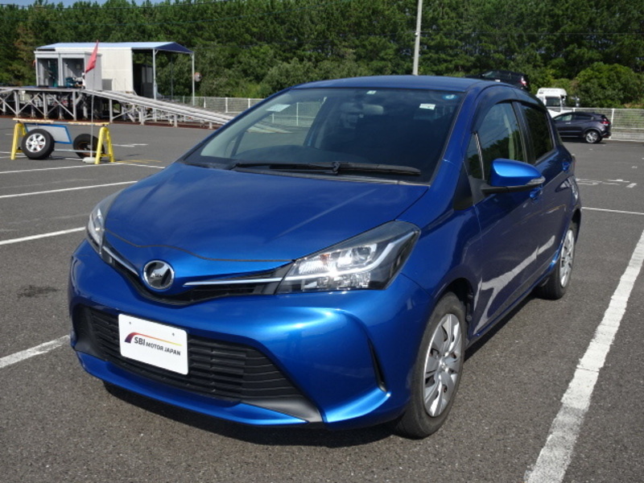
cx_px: 322
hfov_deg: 54.0
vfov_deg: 41.8
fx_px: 633
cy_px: 242
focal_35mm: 34
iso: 80
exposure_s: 1/1000
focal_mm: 5.79
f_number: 4
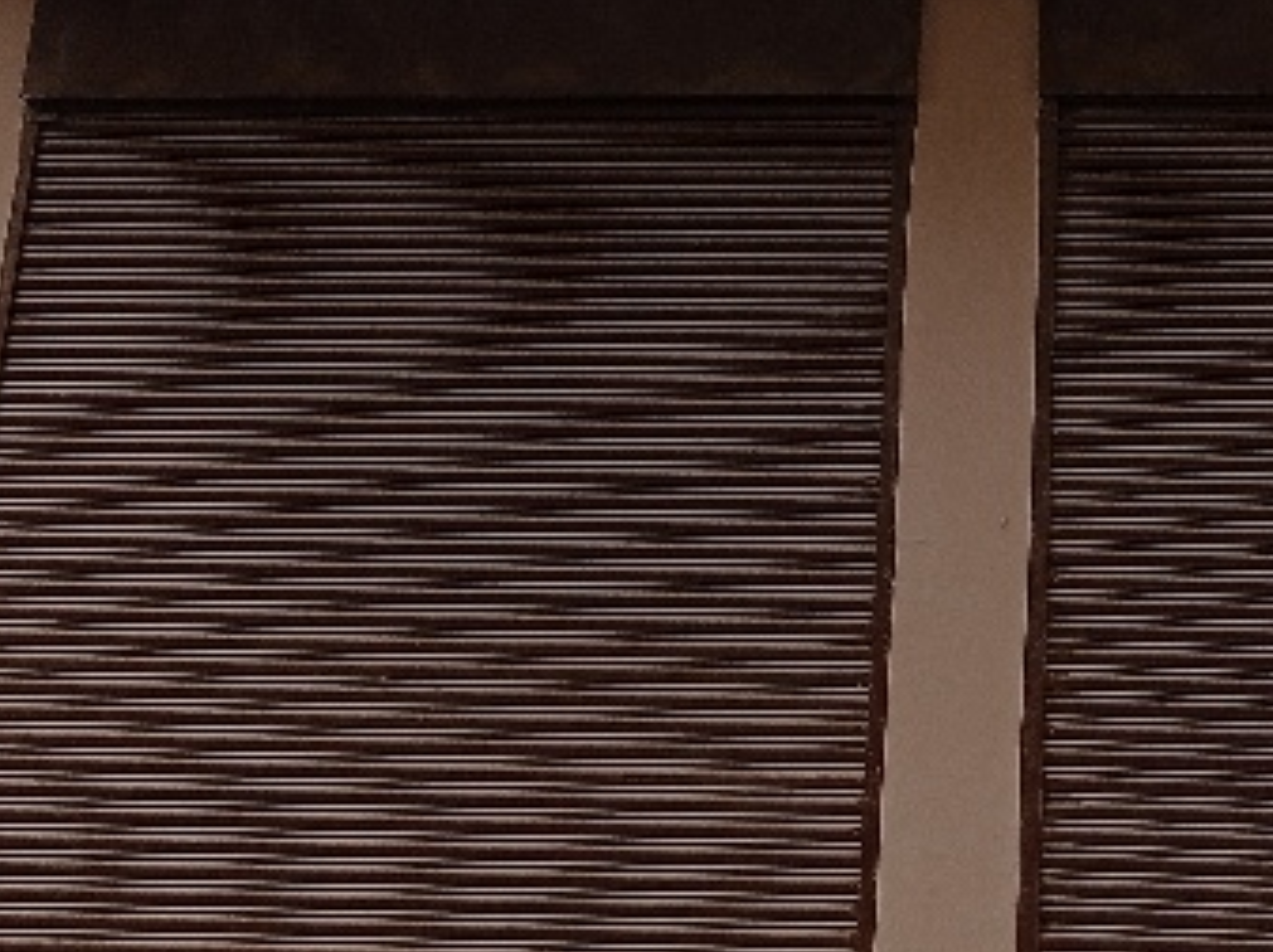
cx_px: 1054
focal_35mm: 83
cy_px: -106
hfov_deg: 23.2
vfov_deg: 17.1
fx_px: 3049
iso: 103
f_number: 1.79
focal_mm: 4.7
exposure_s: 1/1880
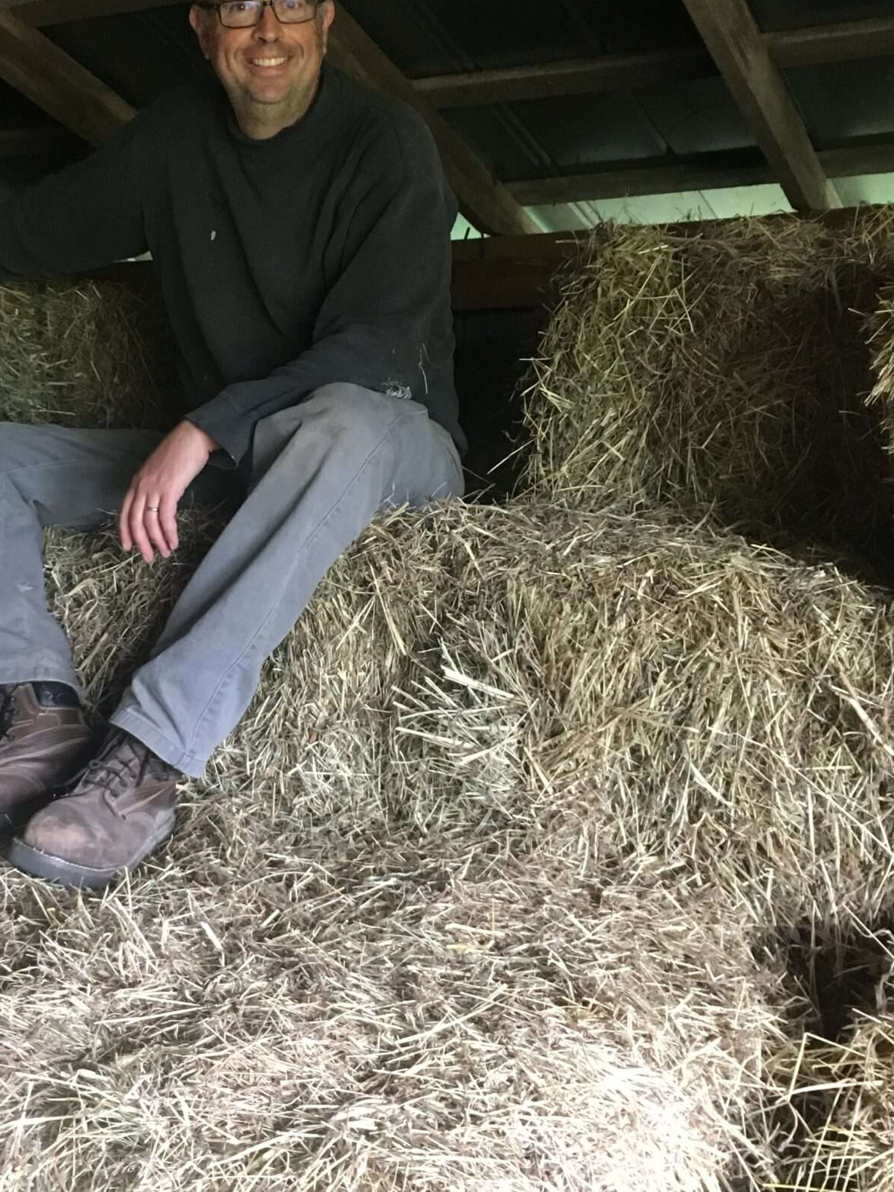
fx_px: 1618
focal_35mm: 47
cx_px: 244
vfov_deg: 40.4
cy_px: 527
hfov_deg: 30.5
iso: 200
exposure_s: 1/17
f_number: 2.2
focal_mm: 4.15
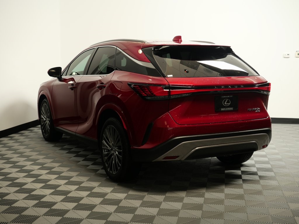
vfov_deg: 32.9
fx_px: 380
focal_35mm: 44
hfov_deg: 42.9
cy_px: 112
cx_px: 150
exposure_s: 1/100
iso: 250
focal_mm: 22
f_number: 5
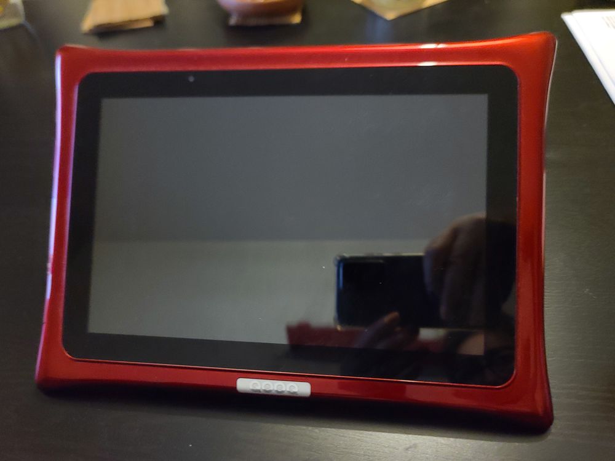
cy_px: 230
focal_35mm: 25
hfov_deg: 69.4
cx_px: 308
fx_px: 444
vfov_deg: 54.9
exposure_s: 1/15
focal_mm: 7
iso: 1250
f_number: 1.8
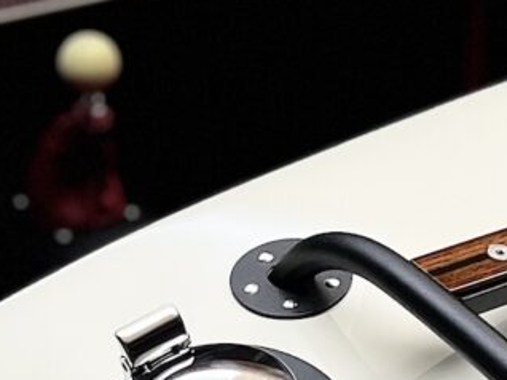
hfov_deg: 15.1
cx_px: 223
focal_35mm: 131
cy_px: 386
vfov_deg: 11.2
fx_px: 1917
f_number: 1.5
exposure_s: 1/60
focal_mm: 5.7
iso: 160
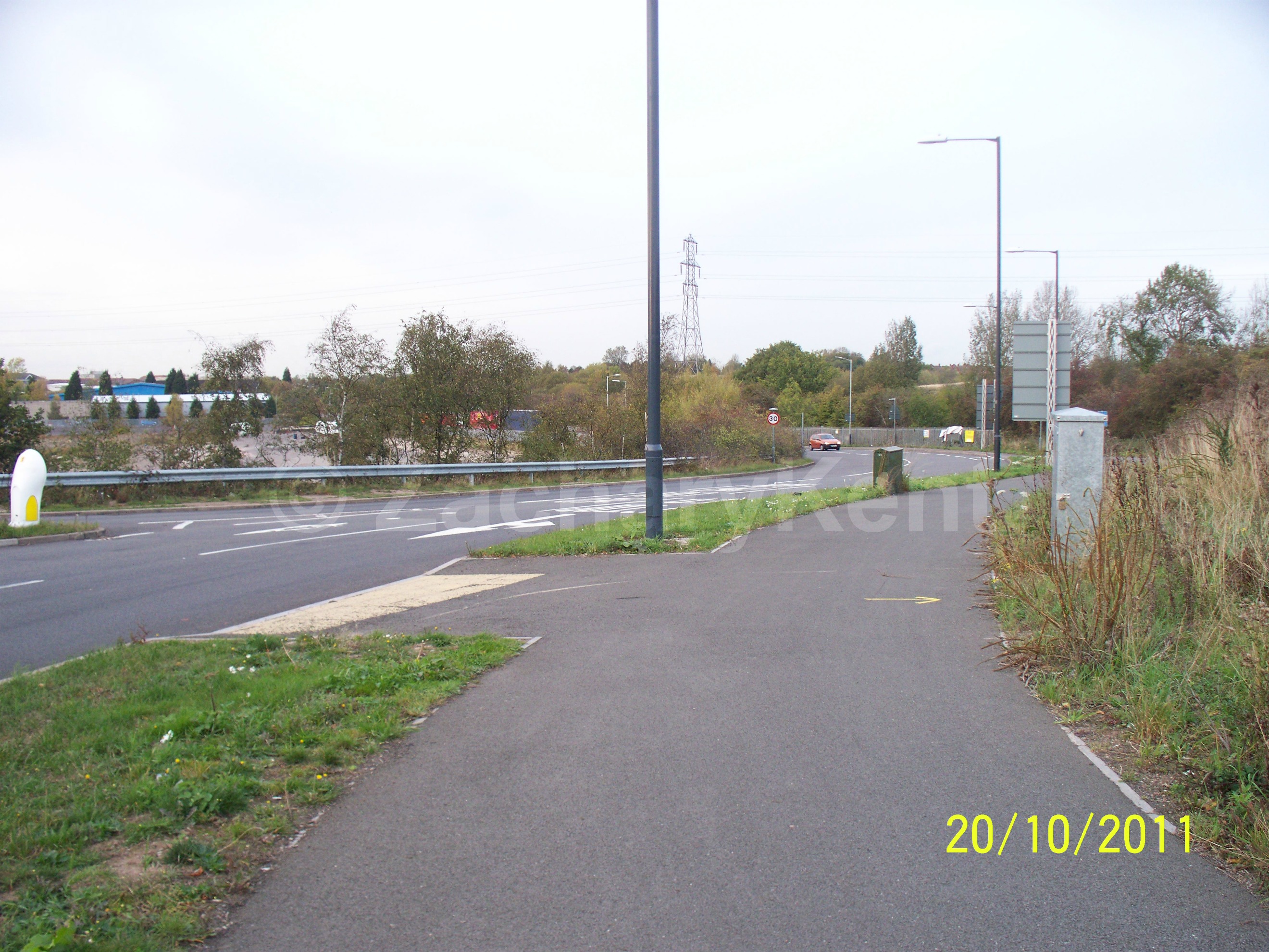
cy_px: 476
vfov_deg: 39.7
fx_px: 1320
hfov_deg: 51.4
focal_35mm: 36
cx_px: 634
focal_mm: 7.54
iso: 160
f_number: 2.8
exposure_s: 1/60
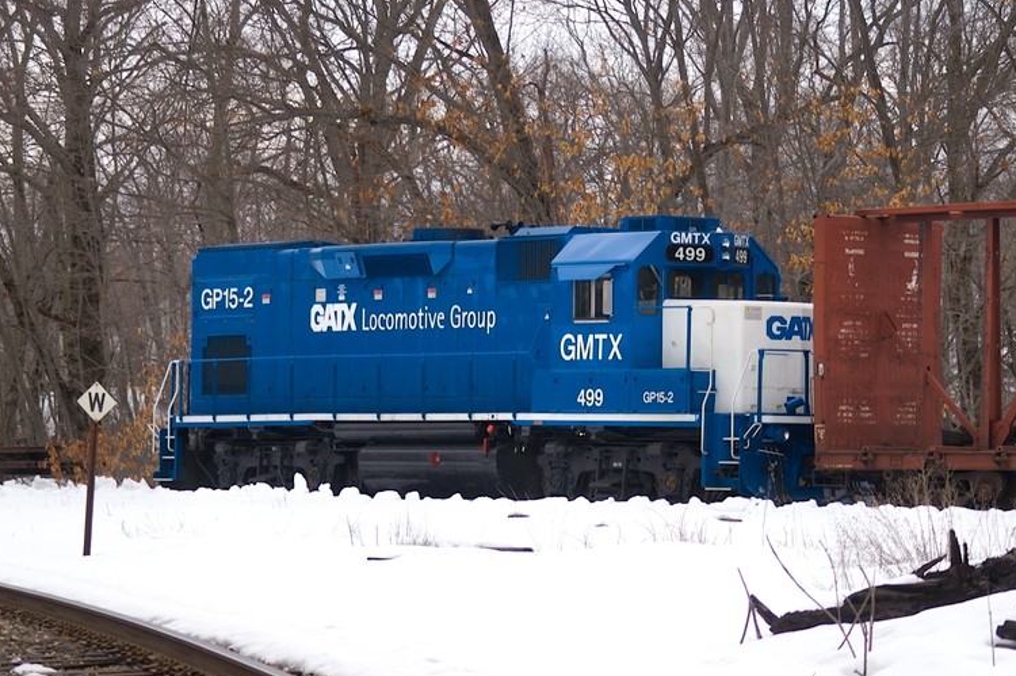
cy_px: 342
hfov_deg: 12.1
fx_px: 4794
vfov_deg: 8.1
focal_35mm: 170
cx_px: 480
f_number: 6.3
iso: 80
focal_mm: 100
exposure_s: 1/160
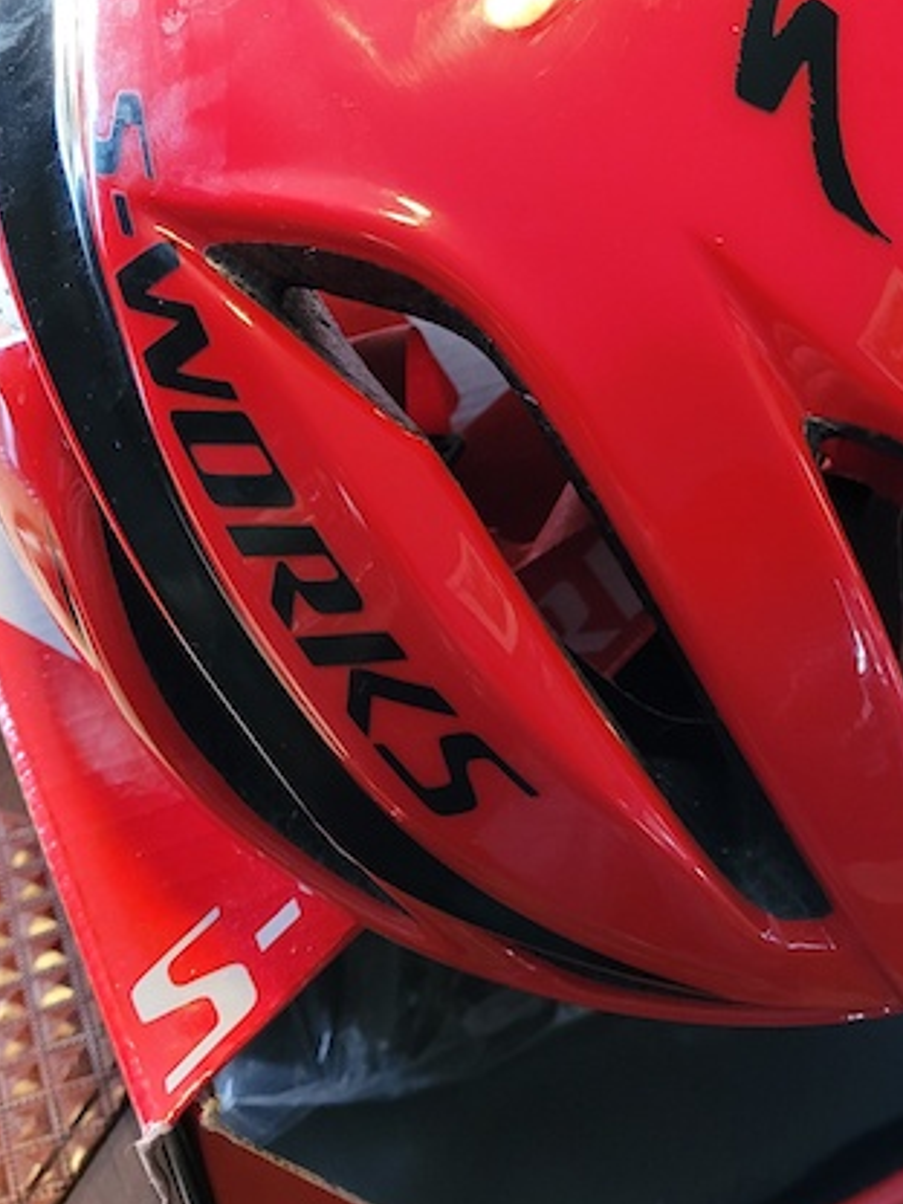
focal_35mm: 50
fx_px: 1739
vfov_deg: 37.9
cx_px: 729
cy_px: 440
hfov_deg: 28.5
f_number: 1.8
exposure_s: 1/40
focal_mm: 5.4
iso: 500
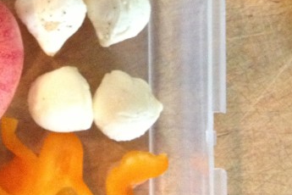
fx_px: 876
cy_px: -101
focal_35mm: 108
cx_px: 14
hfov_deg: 18.5
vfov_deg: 12.1
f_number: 2.4
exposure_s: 1/20
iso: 400
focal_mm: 4.28
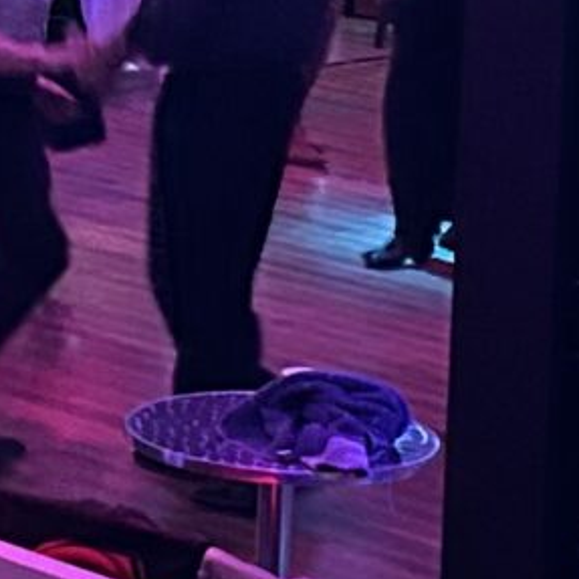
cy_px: -339
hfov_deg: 8.5
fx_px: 3879
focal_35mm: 205
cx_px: -52
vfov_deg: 8.3
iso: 640
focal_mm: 5.7
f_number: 1.5
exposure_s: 1/25
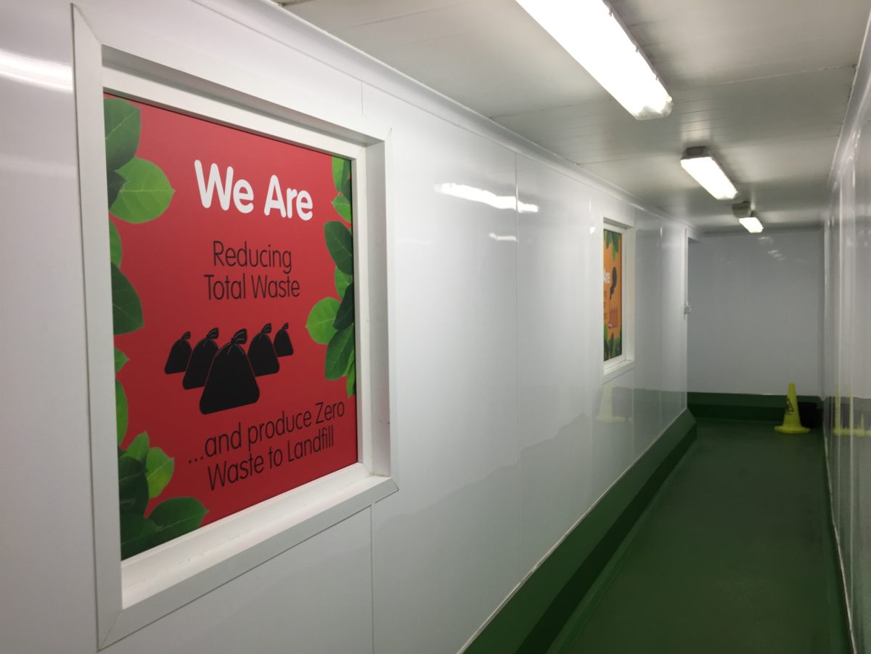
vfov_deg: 48.2
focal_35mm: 29
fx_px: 730
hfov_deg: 61.7
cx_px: 436
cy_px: 327
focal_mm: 4.15
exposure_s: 1/120
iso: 50
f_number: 2.2
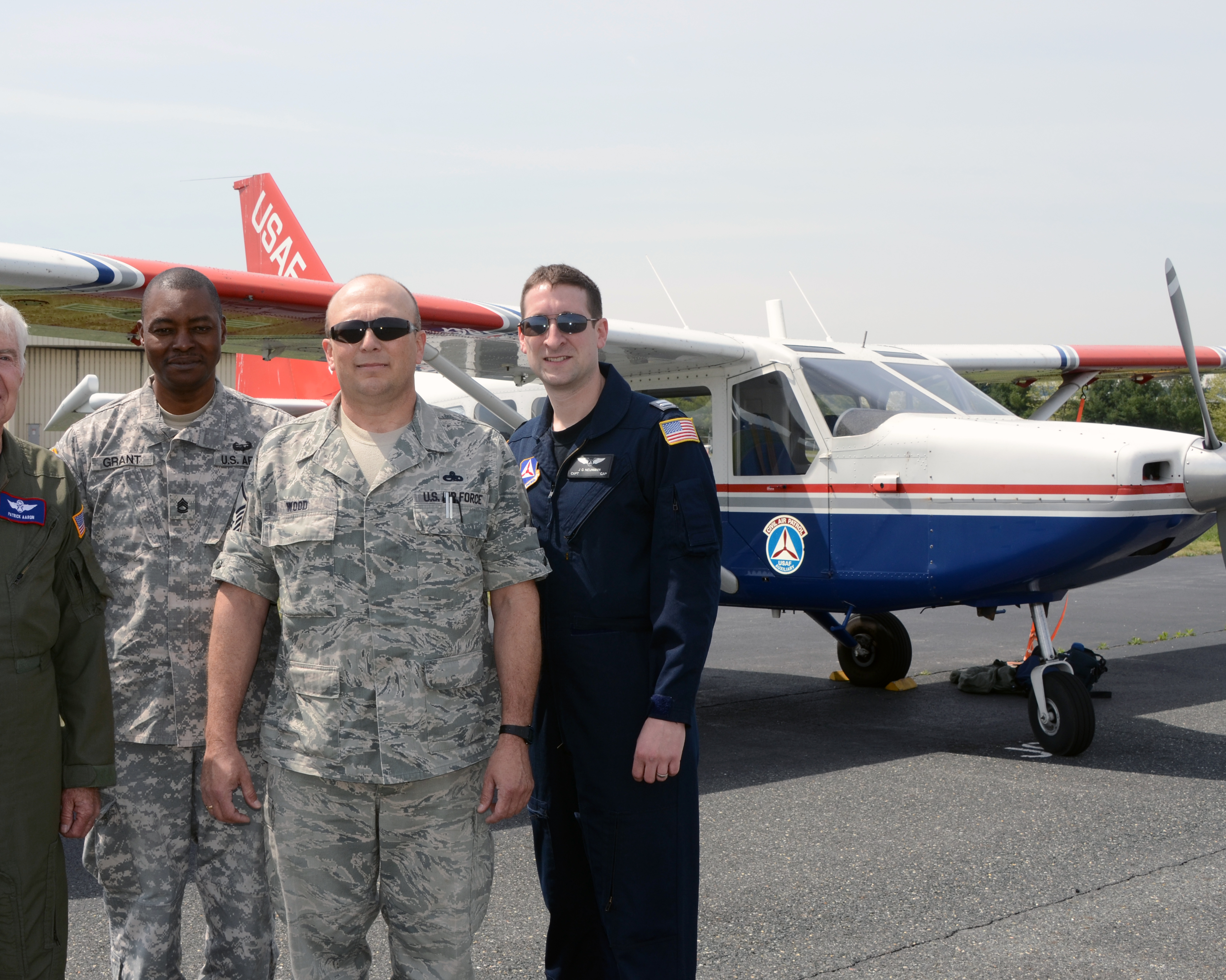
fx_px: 1742
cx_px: 522
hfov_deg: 38.7
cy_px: 493
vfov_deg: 31.4
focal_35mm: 48
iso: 200
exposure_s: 1/250
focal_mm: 28
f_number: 9
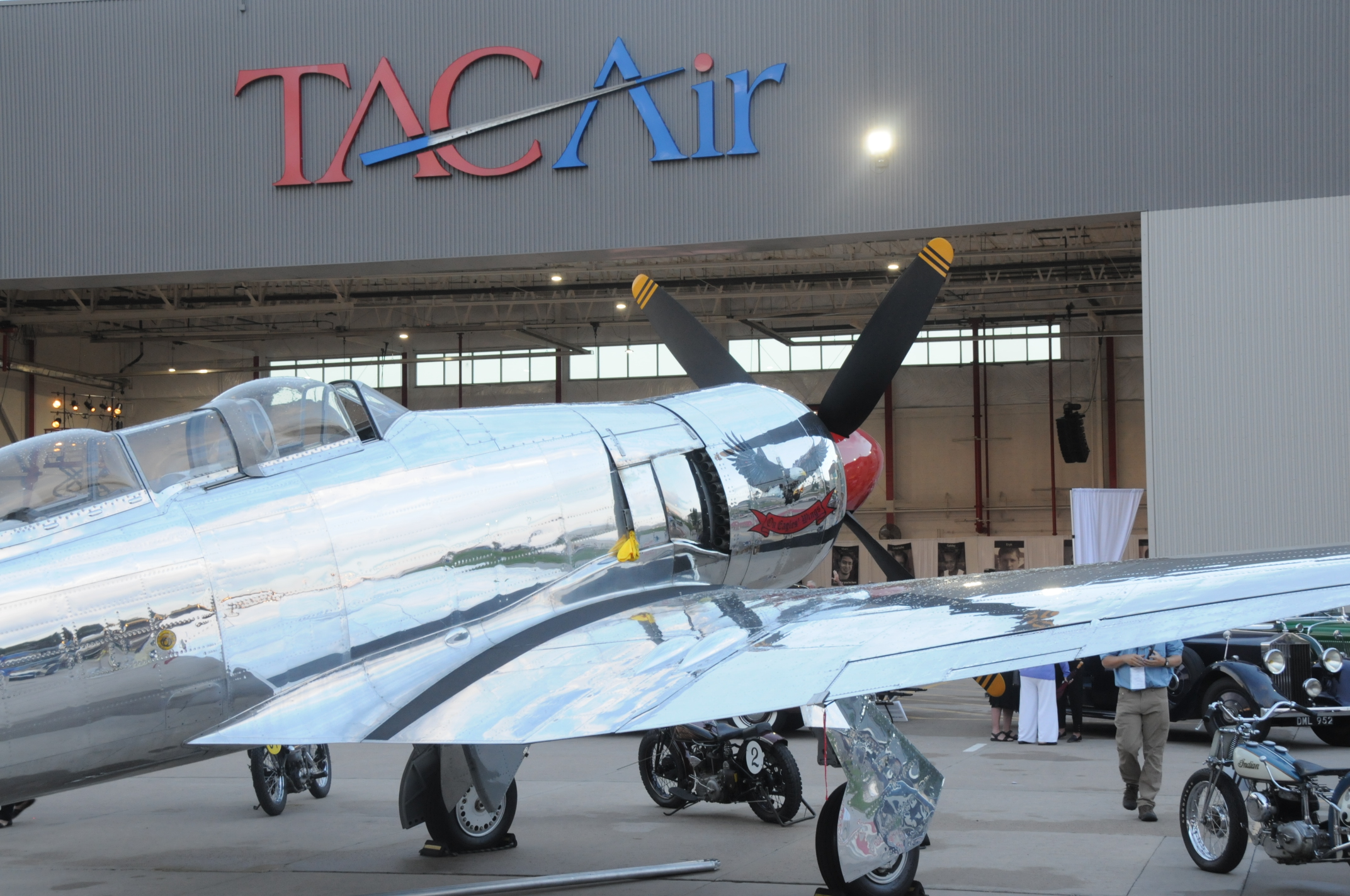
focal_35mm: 54
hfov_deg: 36.9
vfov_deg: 25.0
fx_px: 2023
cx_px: 675
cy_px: 448
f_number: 8
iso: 800
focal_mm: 36
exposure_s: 1/60
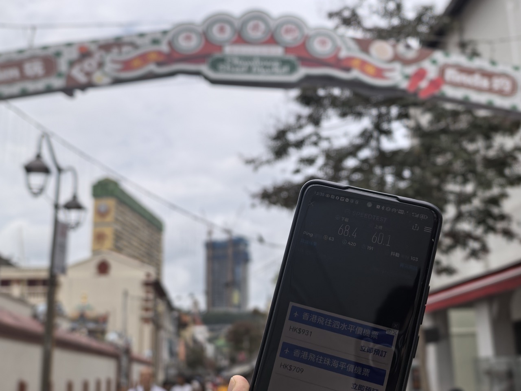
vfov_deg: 34.3
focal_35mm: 42
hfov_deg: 44.8
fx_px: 632
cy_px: 196
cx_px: 260
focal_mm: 8.5
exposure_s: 1/4854
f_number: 2
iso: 64
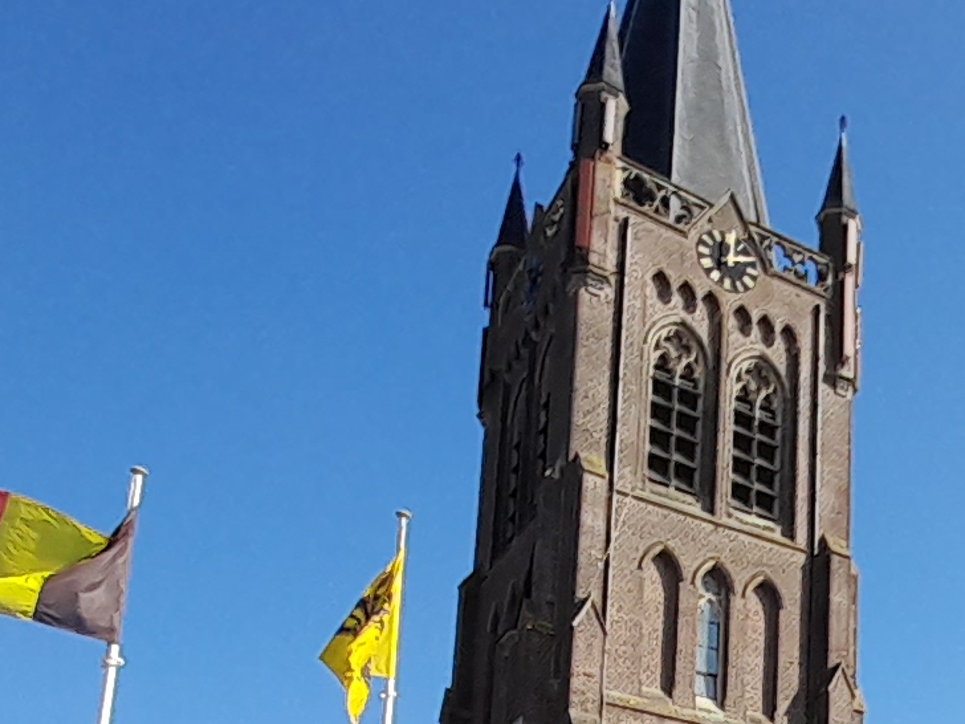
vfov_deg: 26.7
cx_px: 972
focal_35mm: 46
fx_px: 1282
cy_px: 939
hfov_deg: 36.9
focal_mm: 1.13
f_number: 2.2
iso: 40
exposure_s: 1/1091
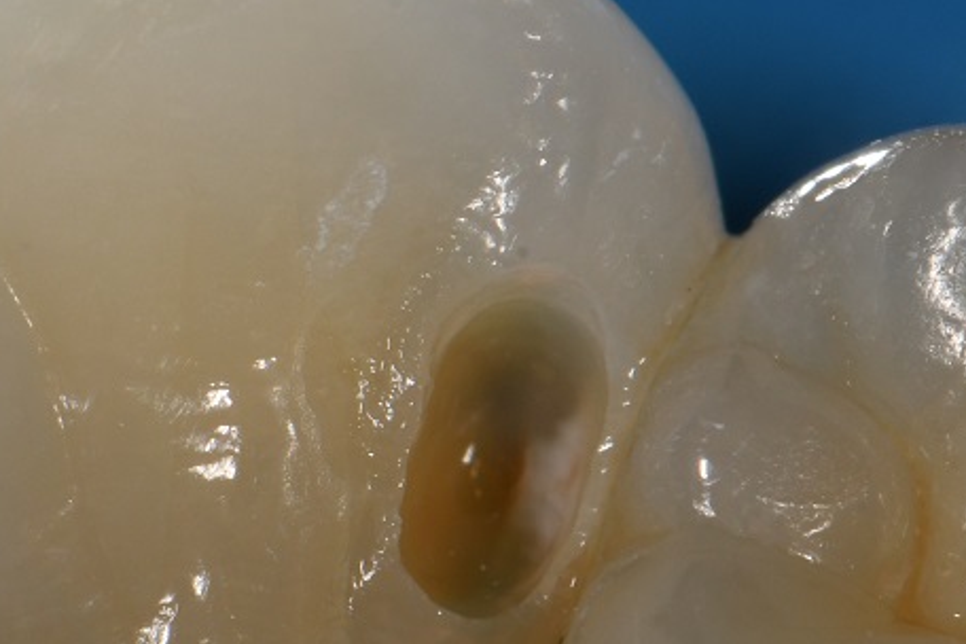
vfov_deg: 3.0
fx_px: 12477
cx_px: 205
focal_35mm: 465
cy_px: 394
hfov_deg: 4.4
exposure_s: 1/160
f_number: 32
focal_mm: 105
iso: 200
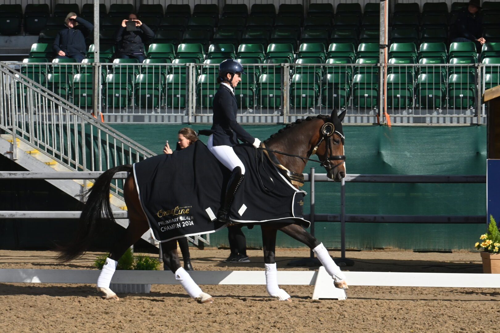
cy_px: 166
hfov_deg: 12.1
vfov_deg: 8.1
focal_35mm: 170
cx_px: 250
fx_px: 2361
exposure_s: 1/640
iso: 2500
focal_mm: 170
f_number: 29
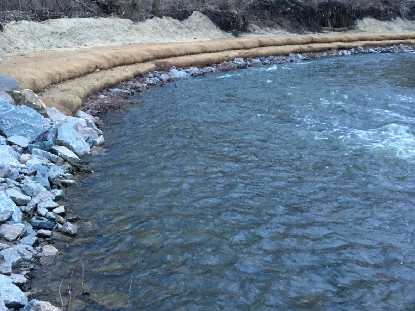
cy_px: 146
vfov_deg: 28.5
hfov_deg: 37.5
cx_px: 219
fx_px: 611
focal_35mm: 51
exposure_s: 1/15
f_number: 2.2
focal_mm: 4.15
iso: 200
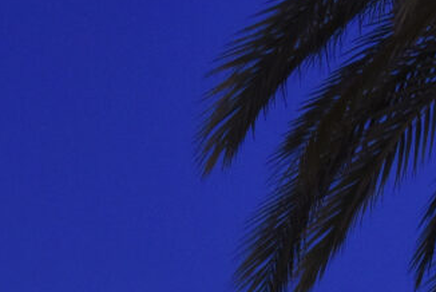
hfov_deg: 10.2
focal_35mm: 201
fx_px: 2436
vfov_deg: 6.4
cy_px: 790
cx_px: 395
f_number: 22
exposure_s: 1.3
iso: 640
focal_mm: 32
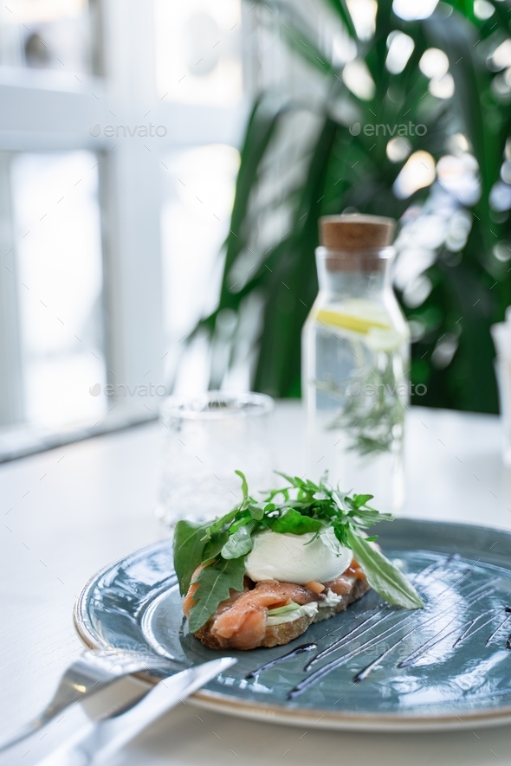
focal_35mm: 54
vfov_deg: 36.9
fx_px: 1150
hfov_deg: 25.1
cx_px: 256
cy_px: 383
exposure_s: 1/60
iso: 320
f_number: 2.8
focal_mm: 54
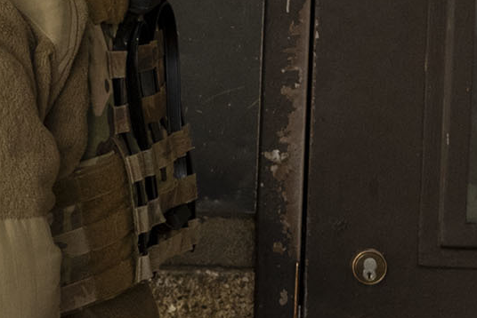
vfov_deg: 5.0
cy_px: 63
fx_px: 3632
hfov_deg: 7.4
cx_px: -287
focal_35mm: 274
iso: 1600
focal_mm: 70
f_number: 4.5
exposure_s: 1/1600
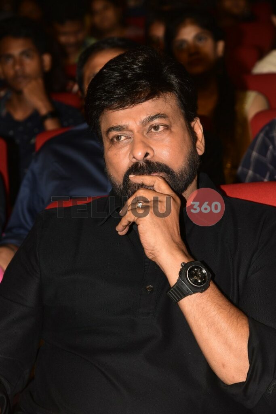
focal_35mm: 120
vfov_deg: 17.1
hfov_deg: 11.4
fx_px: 1379
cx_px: 138
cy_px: 207
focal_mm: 120
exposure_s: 1/125
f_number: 6.3
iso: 640
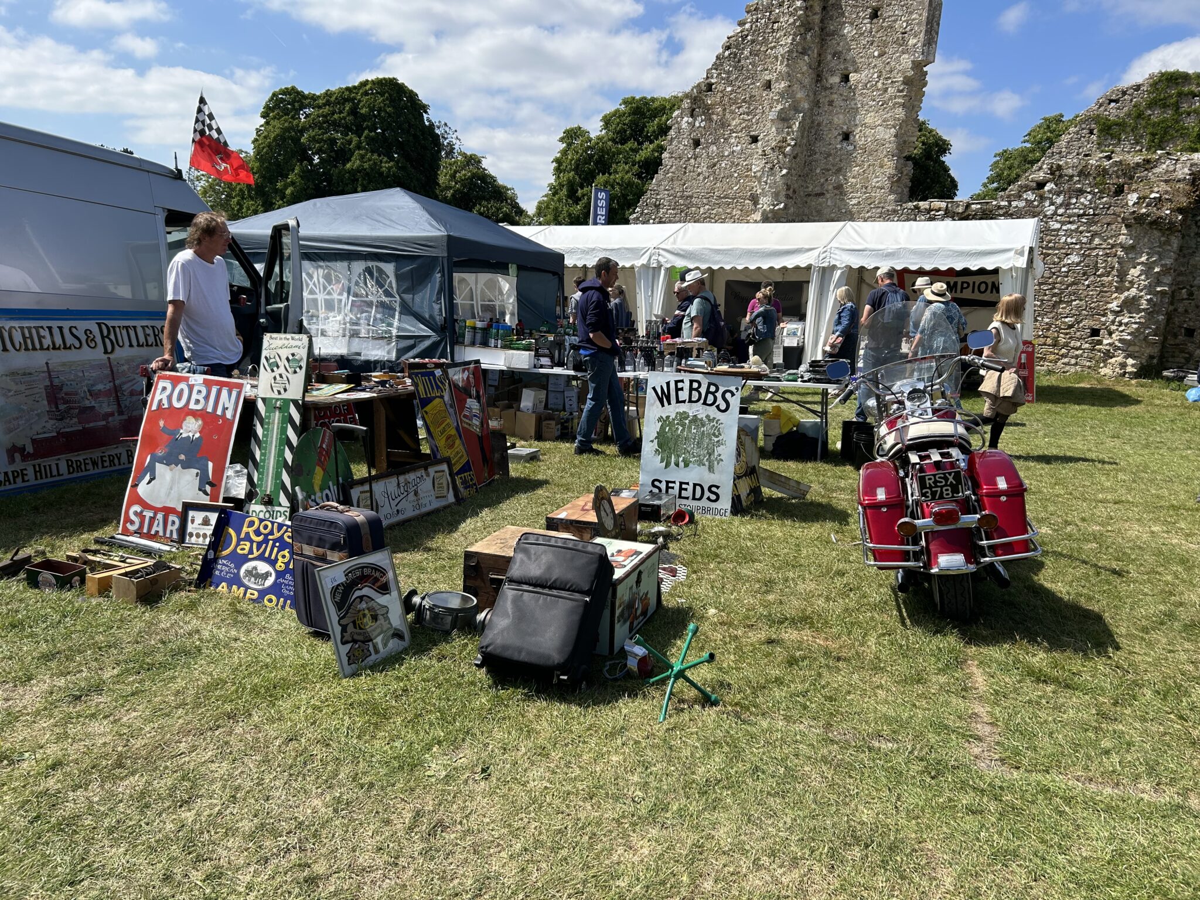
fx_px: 901
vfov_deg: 53.1
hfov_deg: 67.3
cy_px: 450
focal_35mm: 26
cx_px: 600
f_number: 1.5
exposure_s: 1/3257
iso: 50
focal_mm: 5.7
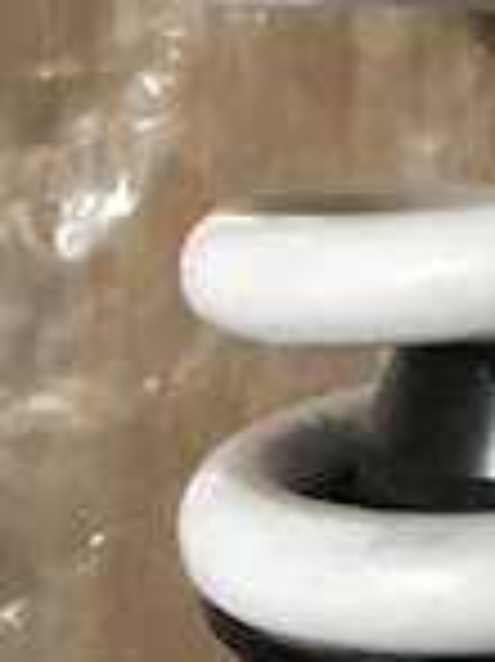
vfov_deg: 11.5
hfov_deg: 9.1
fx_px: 3017
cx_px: 810
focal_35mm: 158
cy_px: -576
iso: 250
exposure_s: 1/15
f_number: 2.2
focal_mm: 4.15
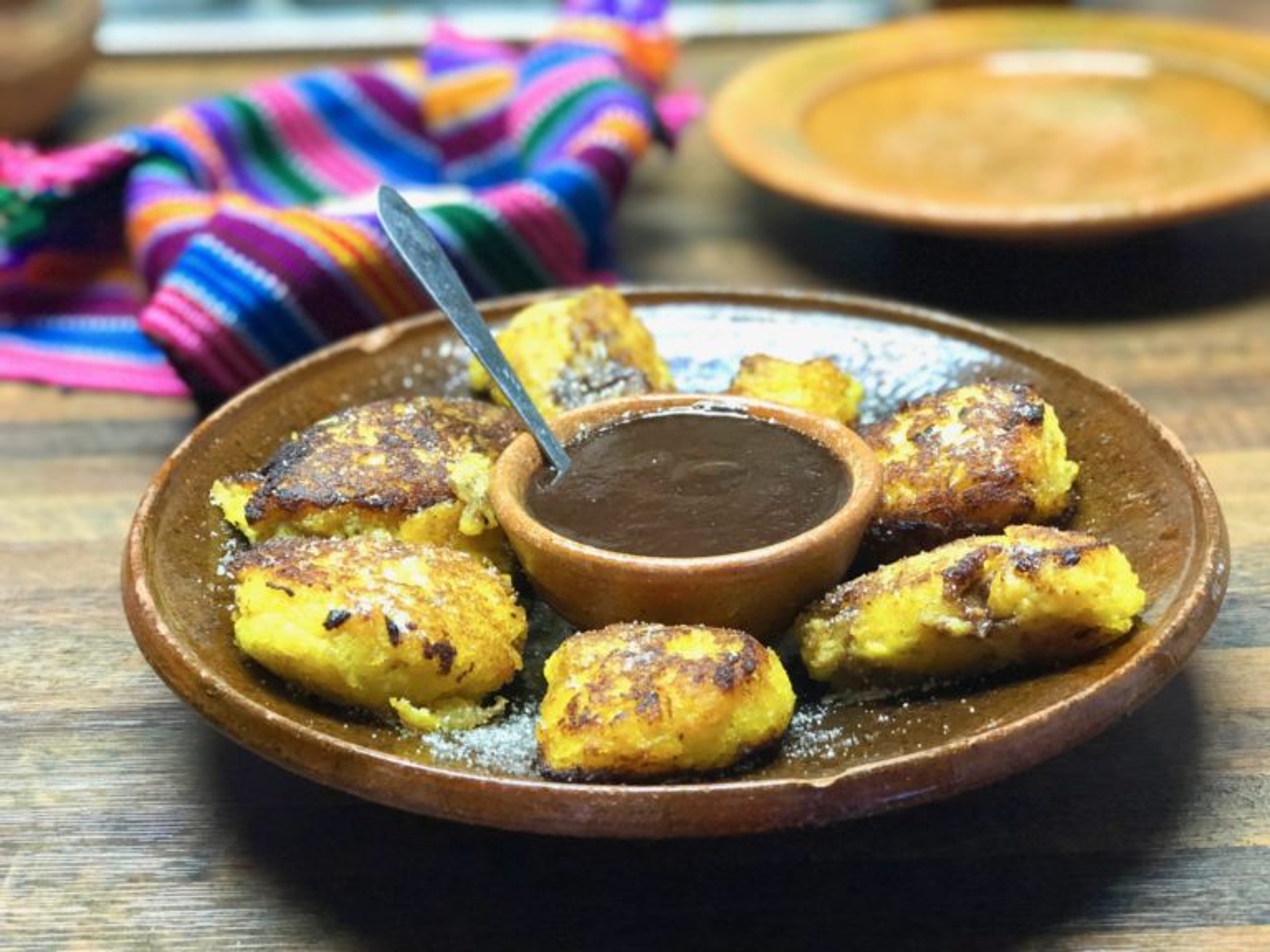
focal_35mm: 57
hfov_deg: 33.8
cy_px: 476
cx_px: 635
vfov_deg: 25.7
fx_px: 2091
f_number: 2.8
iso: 500
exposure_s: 1/60
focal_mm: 6.6
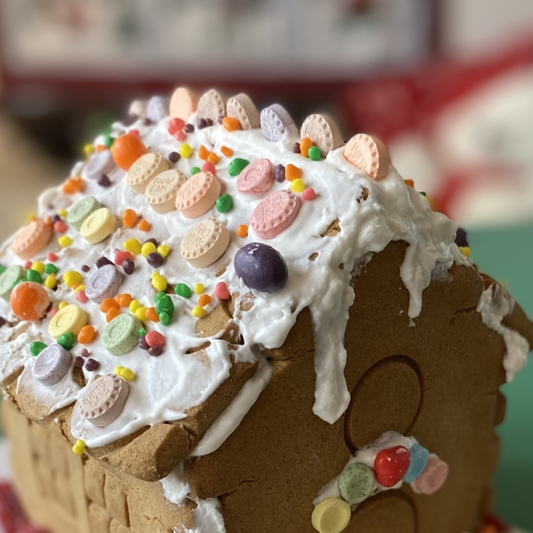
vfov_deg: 32.3
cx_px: 311
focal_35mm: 49
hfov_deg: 34.6
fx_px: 854
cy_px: 516
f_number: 1.8
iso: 125
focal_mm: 4.25
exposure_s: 1/60
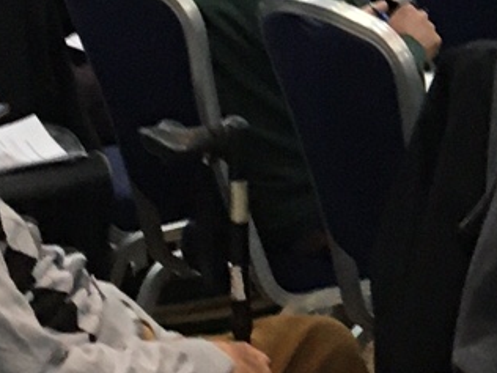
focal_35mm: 185
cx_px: 974
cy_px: -46
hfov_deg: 10.0
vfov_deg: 8.0
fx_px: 2656
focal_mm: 4.15
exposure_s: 1/33
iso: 160
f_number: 2.2
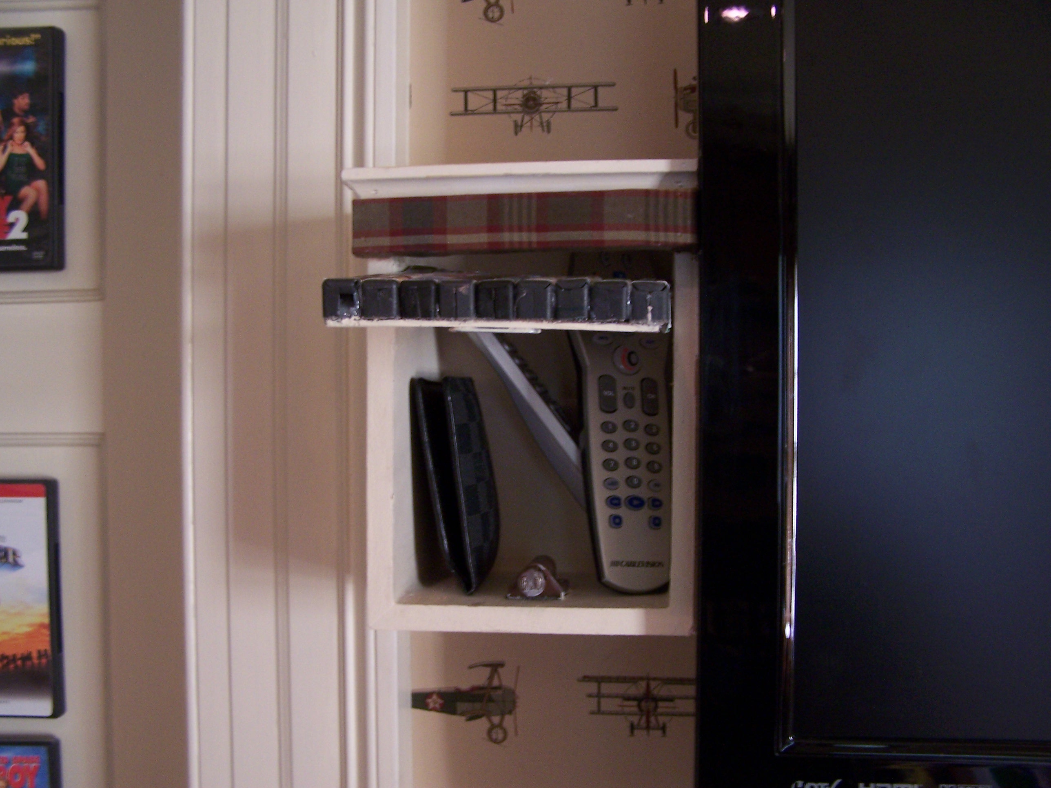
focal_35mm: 38
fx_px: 1154
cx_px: 526
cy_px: 394
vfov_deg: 37.7
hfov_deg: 49.0
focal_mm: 6.3
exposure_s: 1/8
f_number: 2.8
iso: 140
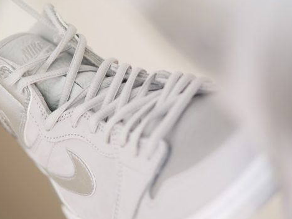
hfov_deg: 19.8
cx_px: 140
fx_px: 835
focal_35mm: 99
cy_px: 114
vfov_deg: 14.9
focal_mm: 43
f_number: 1.7
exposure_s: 1/125
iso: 500
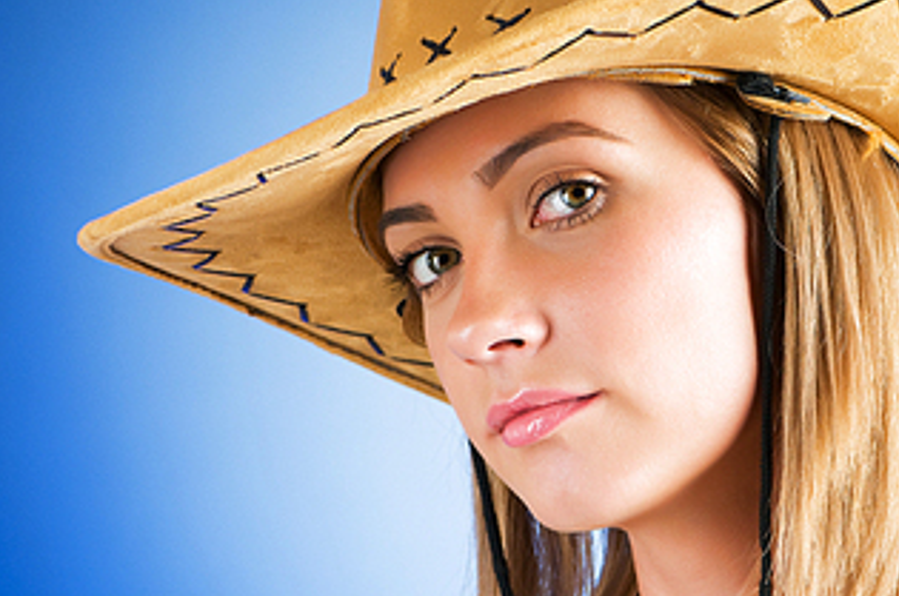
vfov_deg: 5.5
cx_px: 554
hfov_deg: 8.3
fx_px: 6228
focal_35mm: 250
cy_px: 202
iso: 200
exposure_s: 1/200
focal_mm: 105
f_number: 7.1
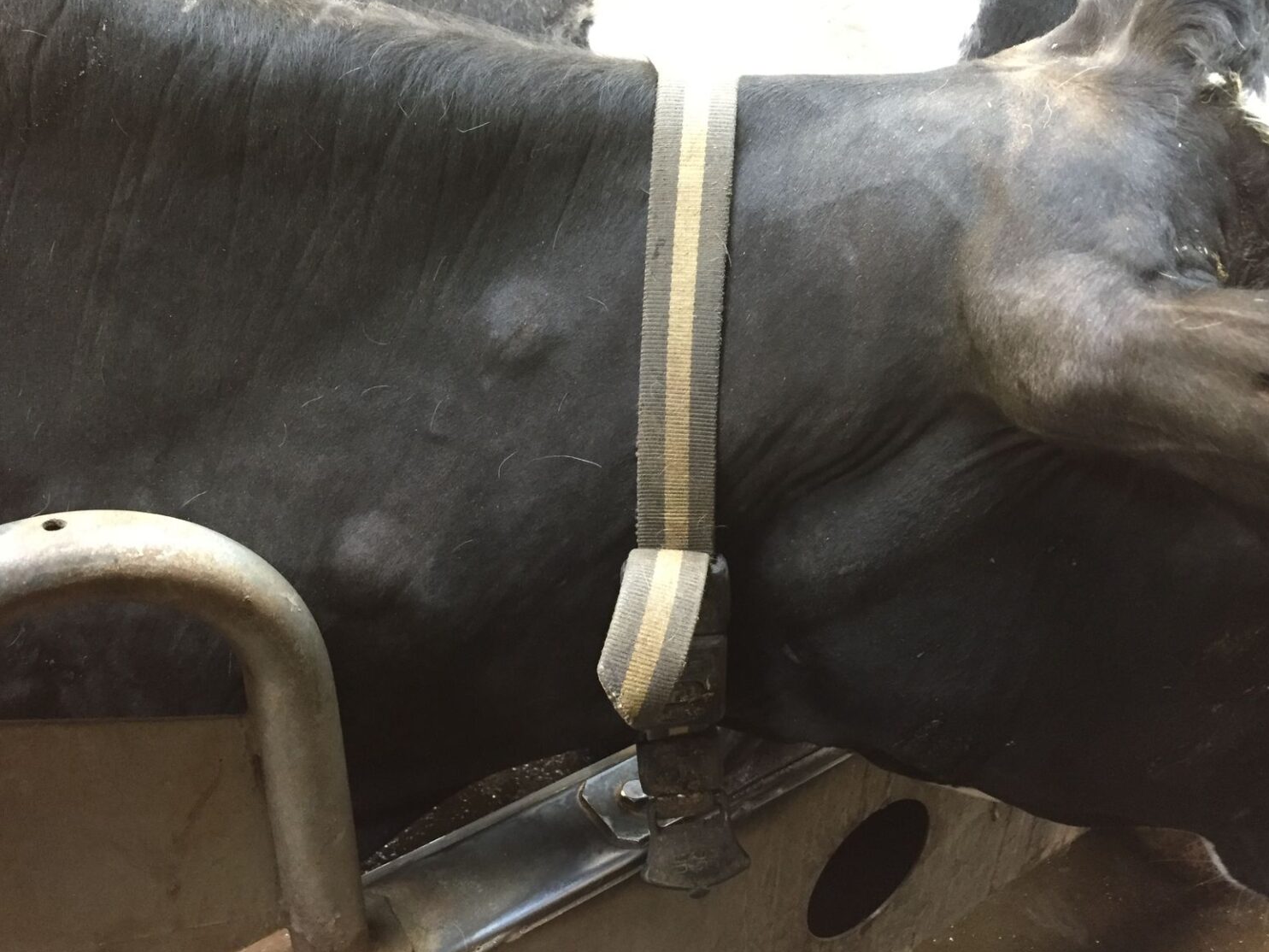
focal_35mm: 30
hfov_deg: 60.0
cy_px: 475
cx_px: 643
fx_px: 1100
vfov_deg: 46.8
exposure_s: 1/17
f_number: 2.2
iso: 250
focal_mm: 4.15
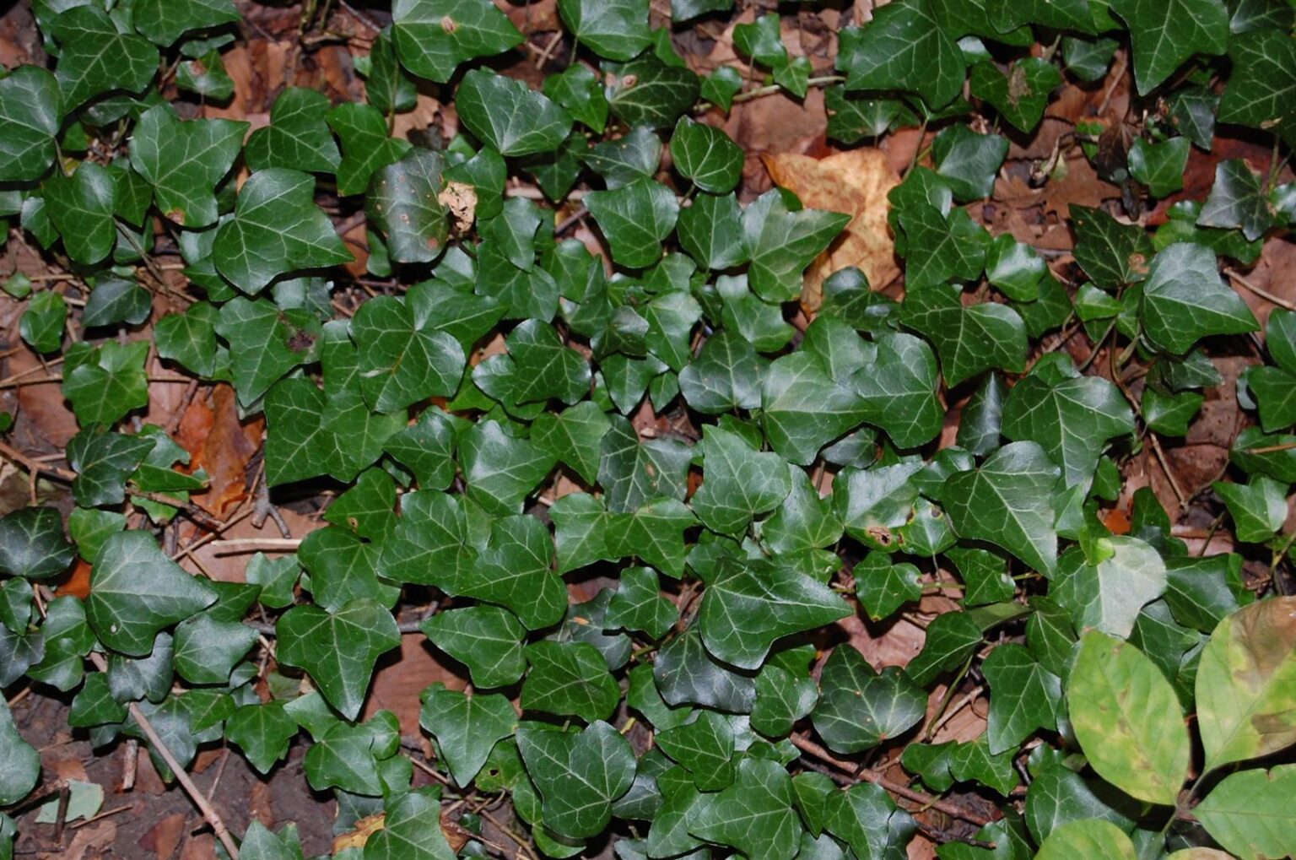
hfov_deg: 24.7
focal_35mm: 82
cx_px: 648
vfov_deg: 16.5
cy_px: 430
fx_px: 2965
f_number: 5.6
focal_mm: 55
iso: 400
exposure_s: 1/60
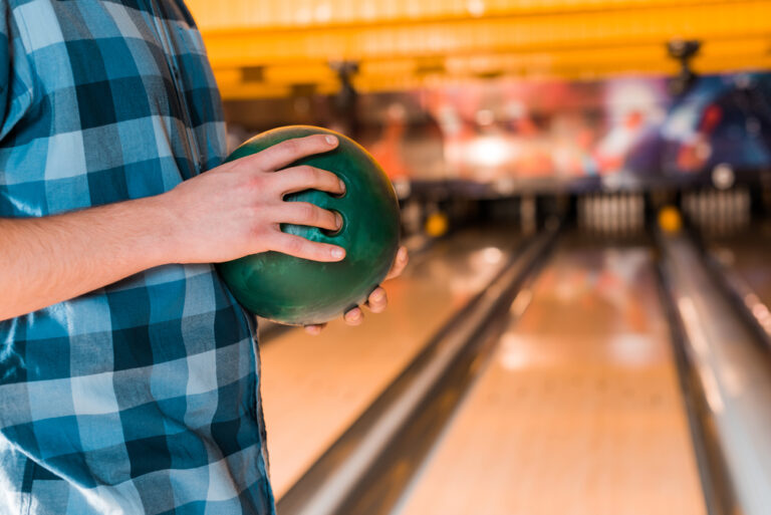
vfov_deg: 27.0
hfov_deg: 39.6
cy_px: 258
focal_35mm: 50
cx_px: 386
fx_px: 1071
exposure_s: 1/200
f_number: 3.5
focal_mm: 50
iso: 160
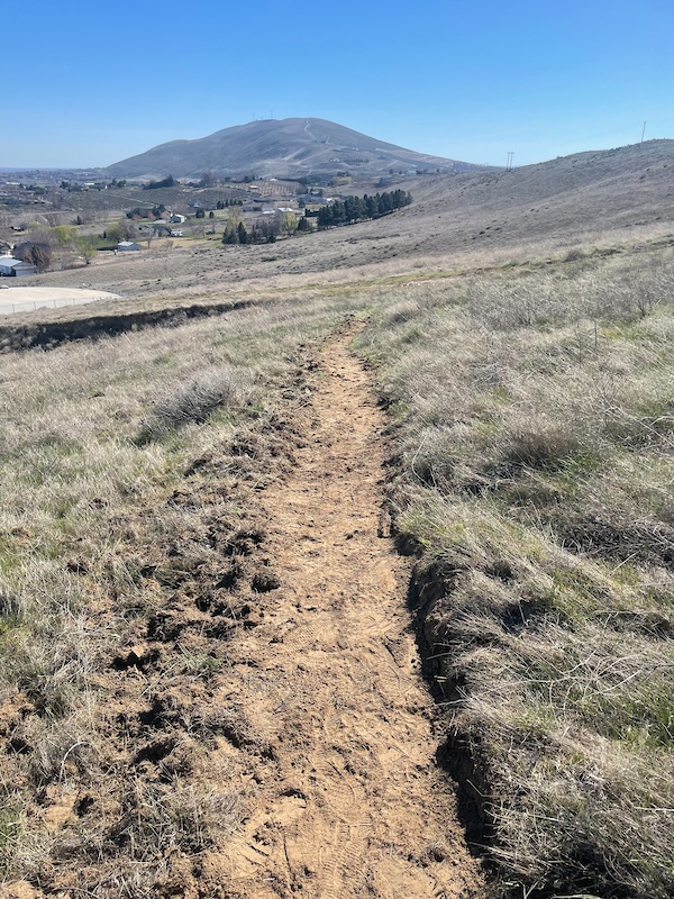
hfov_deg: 53.1
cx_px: 337
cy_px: 450
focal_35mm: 26
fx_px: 675
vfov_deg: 67.3
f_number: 1.6
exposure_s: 1/2817
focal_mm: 4.2
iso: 32
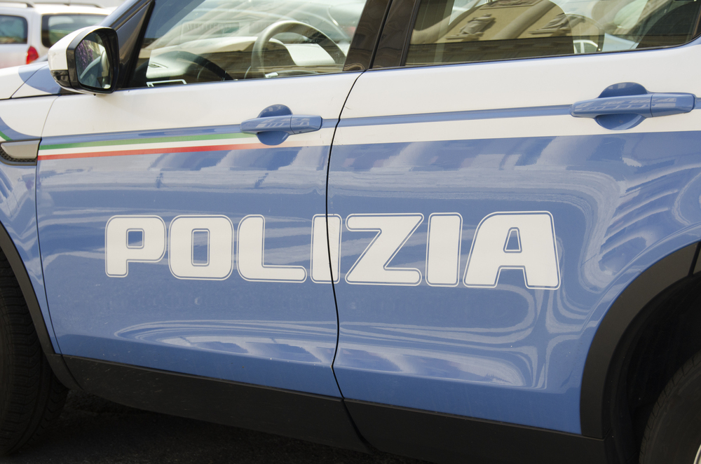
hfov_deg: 22.7
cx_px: 350
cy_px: 232
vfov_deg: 15.1
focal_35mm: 90
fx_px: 1749
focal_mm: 60
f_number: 8
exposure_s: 1/400
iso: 320
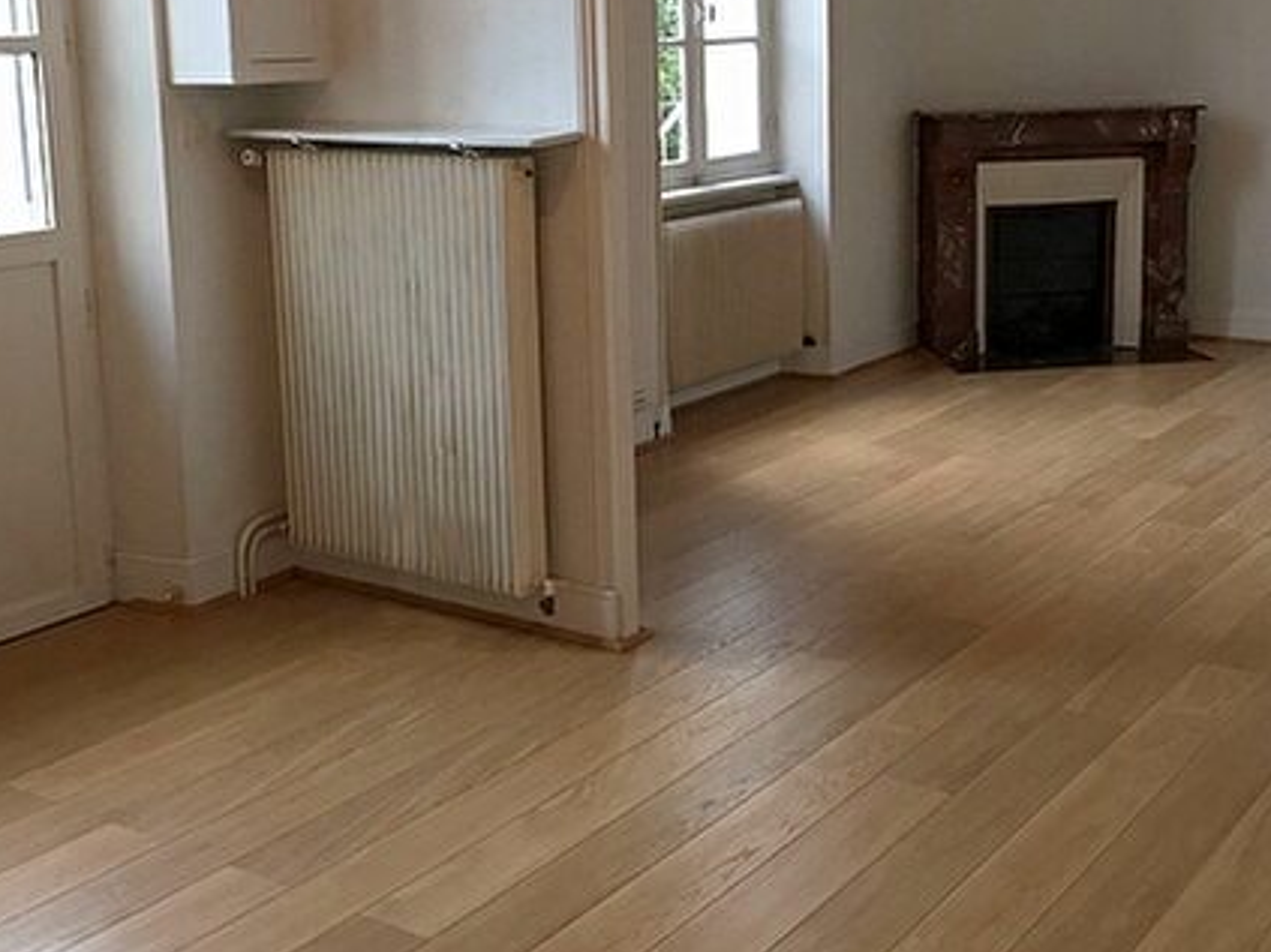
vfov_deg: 30.0
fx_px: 1762
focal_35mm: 48
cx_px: 697
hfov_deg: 39.6
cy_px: 308
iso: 80
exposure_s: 1/33
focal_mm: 4.15
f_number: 2.2
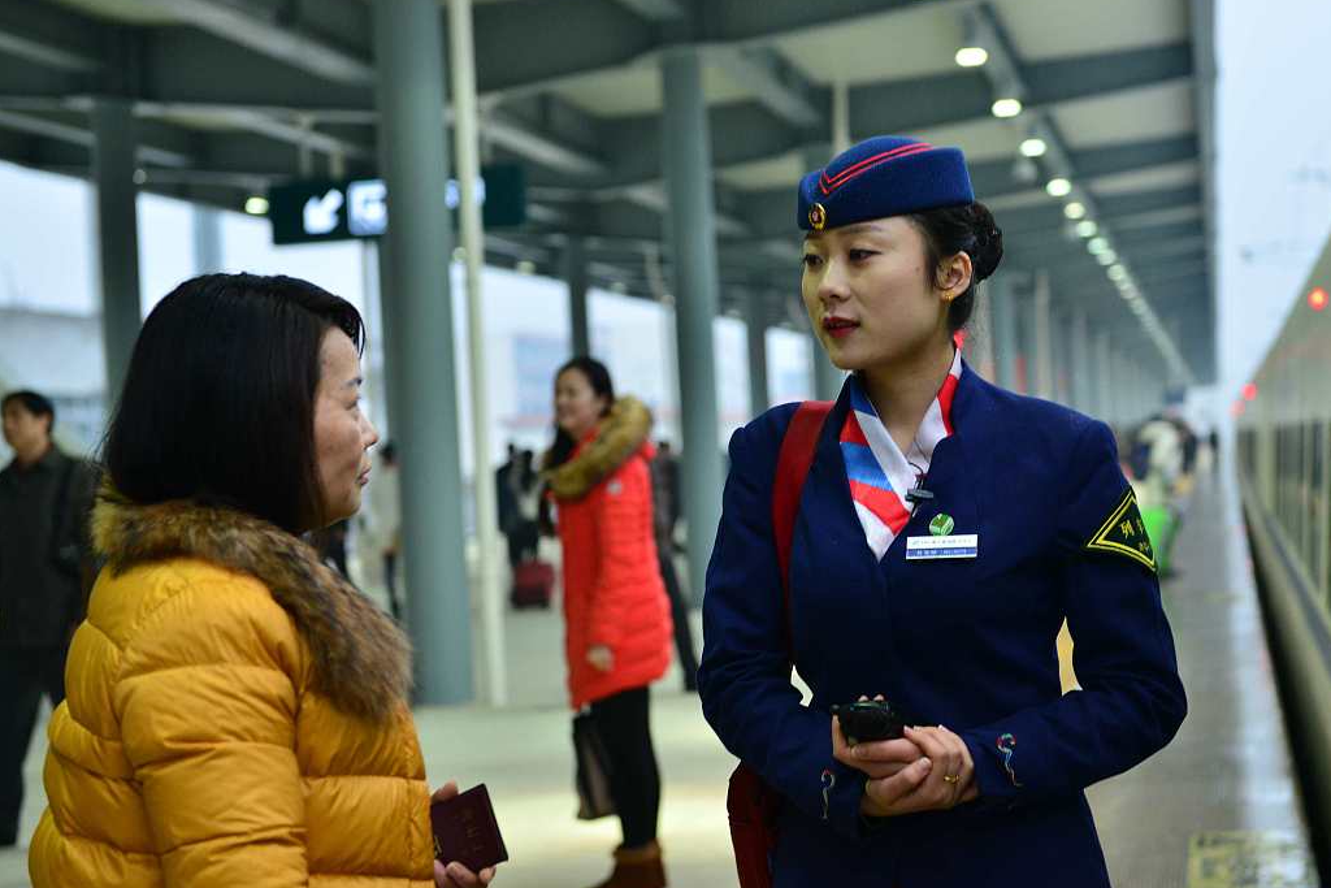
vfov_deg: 20.0
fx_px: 2514
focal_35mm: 68
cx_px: 777
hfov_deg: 29.6
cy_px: 422
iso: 640
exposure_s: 1/80
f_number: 3.5
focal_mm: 58
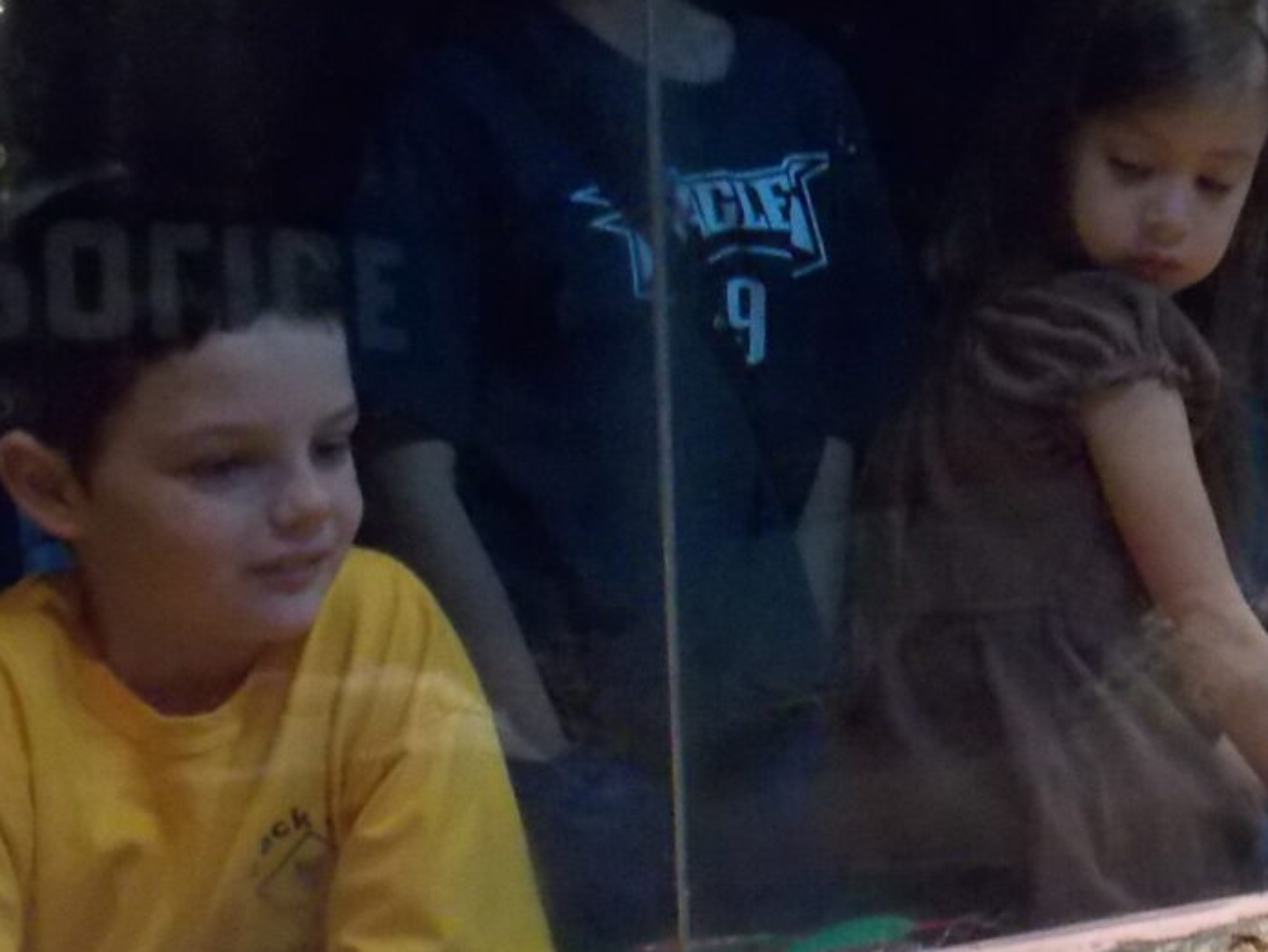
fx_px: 3554
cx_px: 1500
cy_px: 664
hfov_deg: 19.1
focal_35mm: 97
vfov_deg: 15.2
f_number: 3.4
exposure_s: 1/15
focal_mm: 6.1
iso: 400
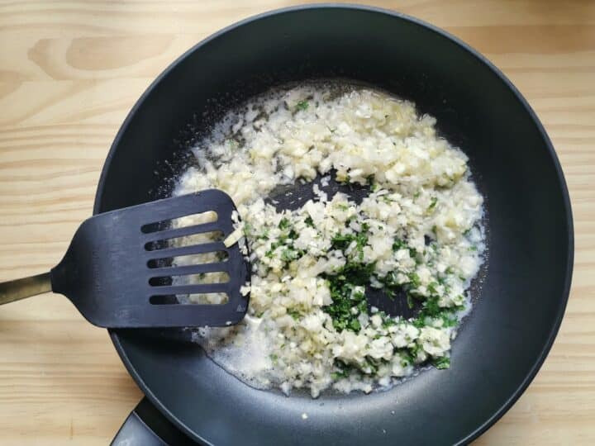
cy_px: 223
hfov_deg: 65.3
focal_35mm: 27
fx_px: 464
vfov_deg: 51.4
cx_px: 298
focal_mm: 5.56
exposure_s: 1/100
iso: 125
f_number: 1.6
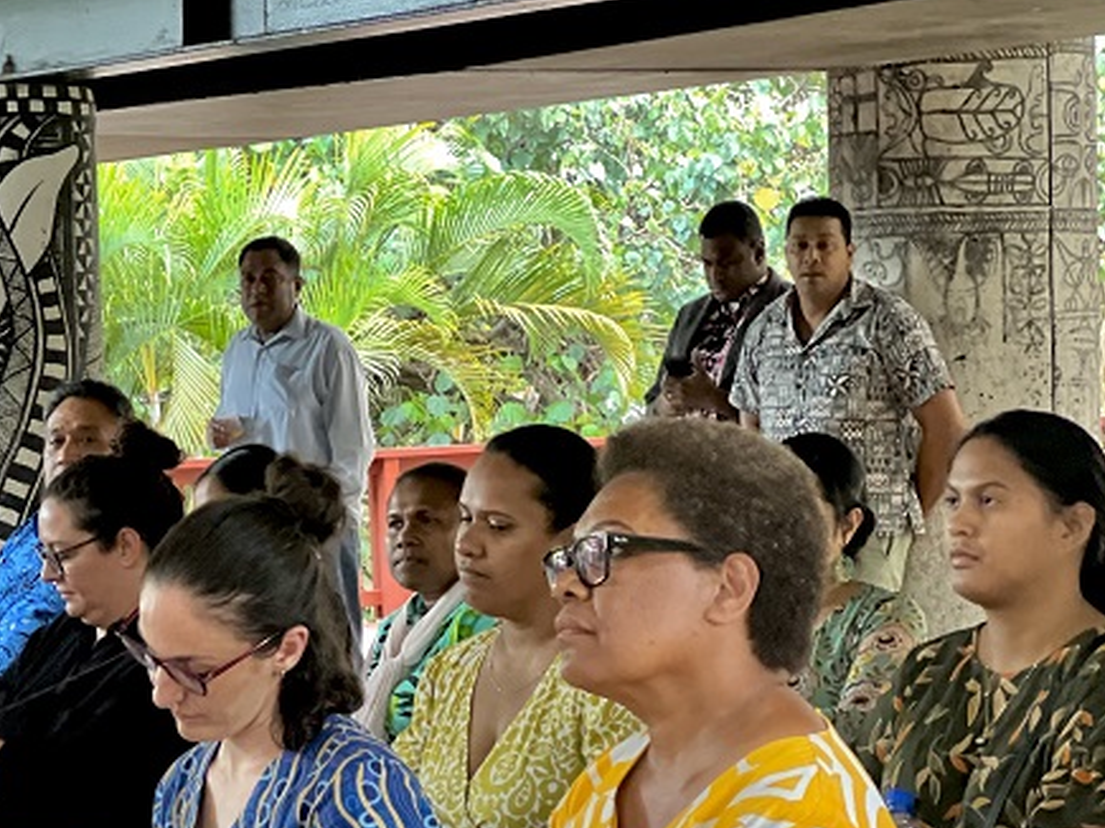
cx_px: 159
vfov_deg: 10.3
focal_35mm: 143
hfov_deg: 13.7
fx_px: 4564
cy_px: 728
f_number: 2.8
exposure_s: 1/14
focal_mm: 9
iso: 640
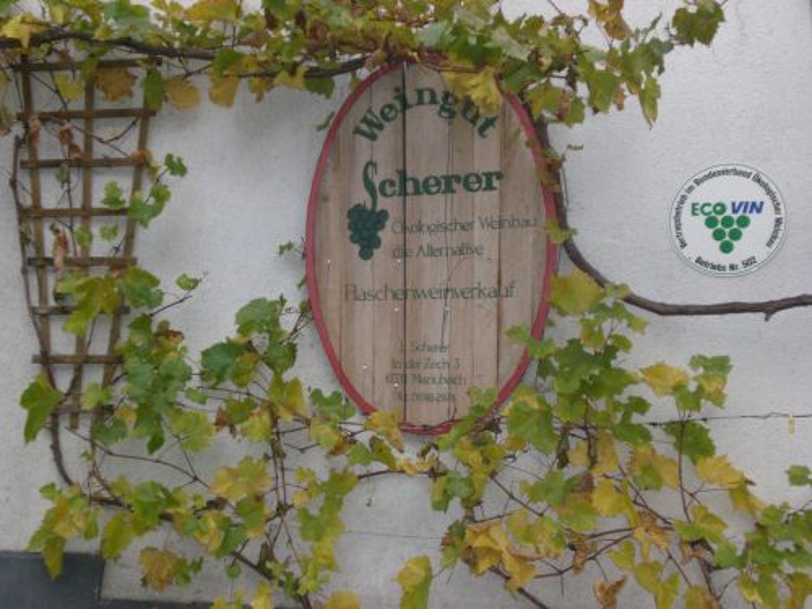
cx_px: 406
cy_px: 304
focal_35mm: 63
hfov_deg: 30.7
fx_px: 1478
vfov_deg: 23.3
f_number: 4
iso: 200
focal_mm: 10.4
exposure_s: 1/60
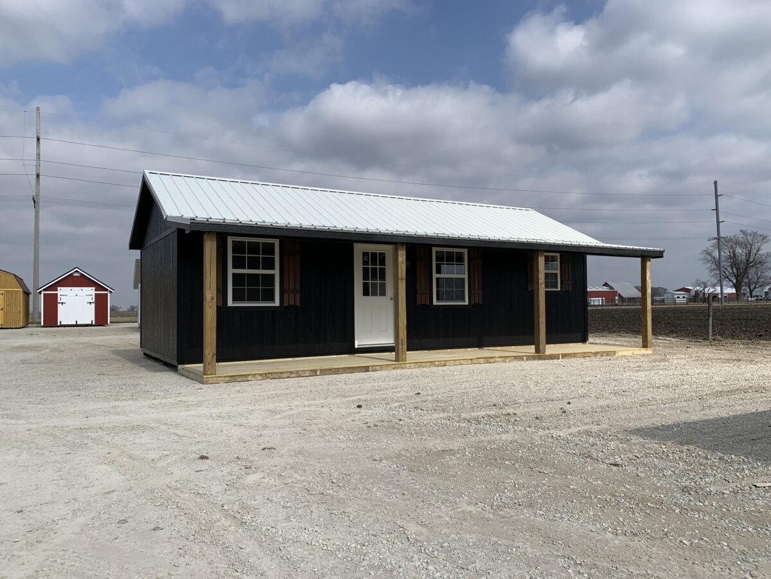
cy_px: 290
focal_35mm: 26
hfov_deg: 67.3
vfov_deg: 53.1
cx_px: 386
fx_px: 579
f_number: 1.8
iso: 25
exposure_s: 1/4098
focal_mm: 4.25
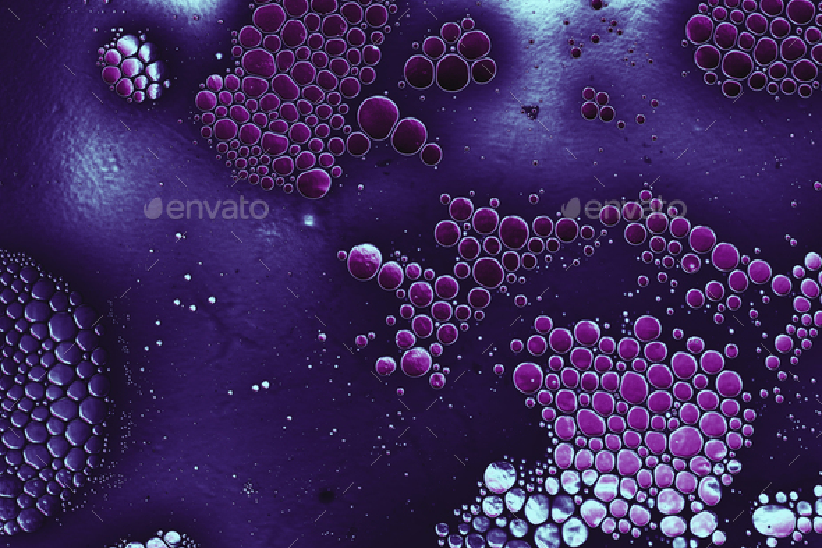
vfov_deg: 10.2
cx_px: 411
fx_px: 3081
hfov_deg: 15.2
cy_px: 274
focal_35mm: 135
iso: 100
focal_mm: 90
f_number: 11
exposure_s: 1/250
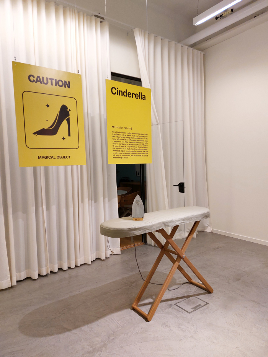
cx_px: 134
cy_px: 178
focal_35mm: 24
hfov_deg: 56.8
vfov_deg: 71.6
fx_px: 248
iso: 160
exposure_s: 1/100
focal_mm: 5.23
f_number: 1.8
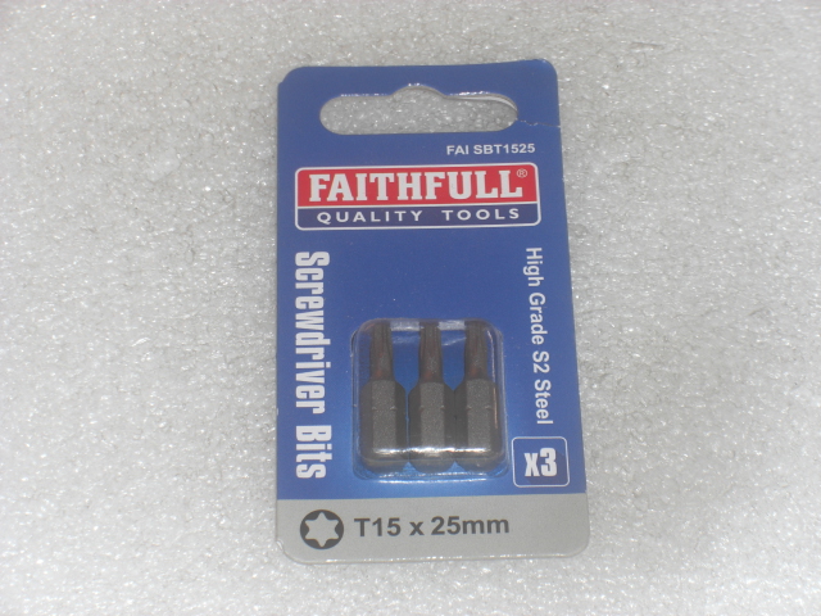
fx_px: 2704
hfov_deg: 17.3
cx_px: 410
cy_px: 308
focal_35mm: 114
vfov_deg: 13.0
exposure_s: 1/60
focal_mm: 23.7
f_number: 5.1
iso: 80
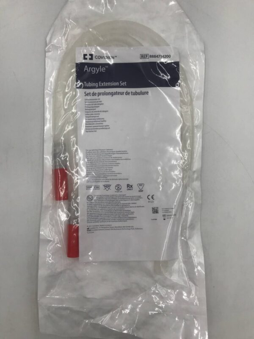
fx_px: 274
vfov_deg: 63.4
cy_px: 170
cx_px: 127
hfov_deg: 49.7
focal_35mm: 28
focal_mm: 3.99
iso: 20
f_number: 1.8
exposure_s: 1/329
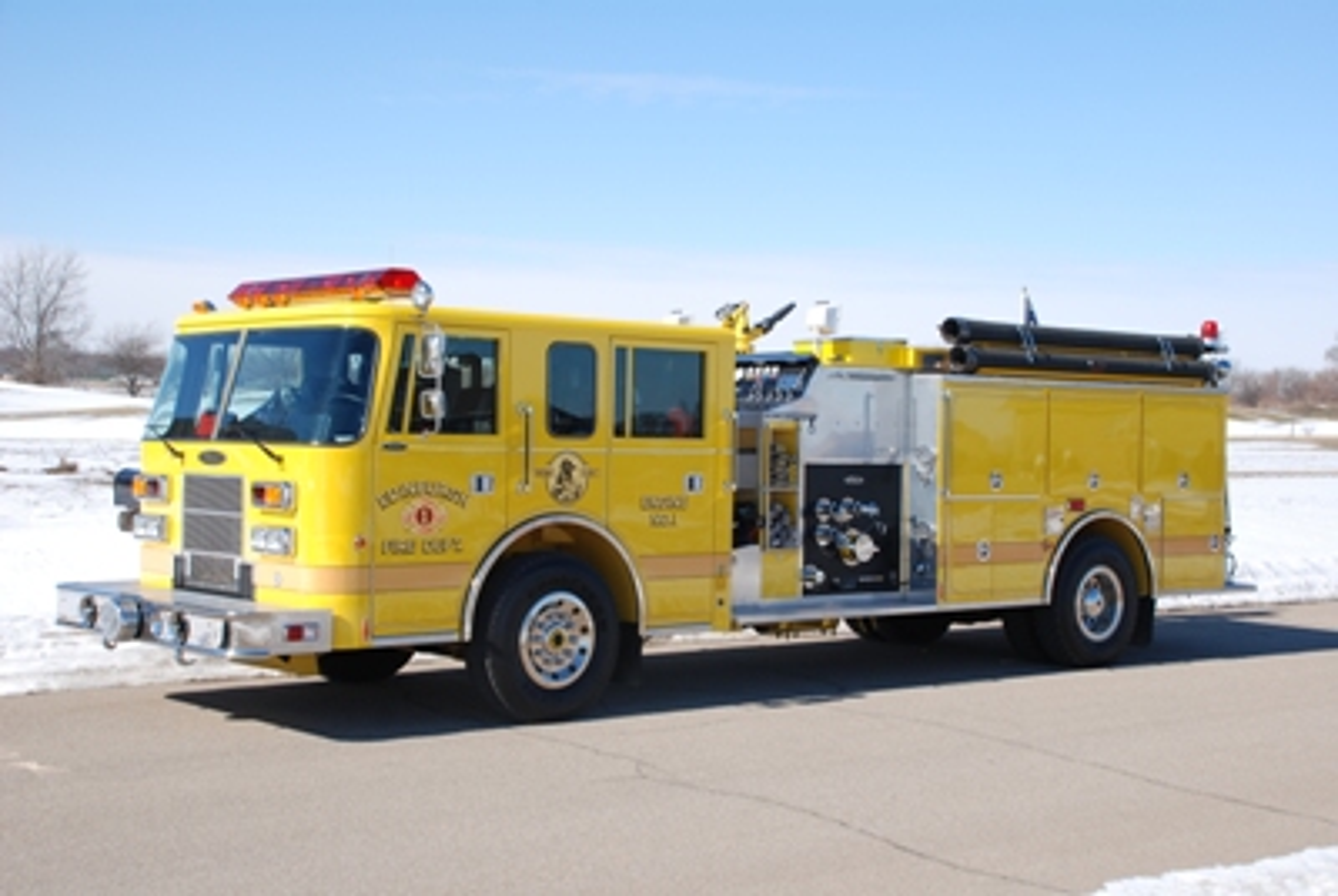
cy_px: 448
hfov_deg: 41.1
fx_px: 1787
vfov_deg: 28.2
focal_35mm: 48
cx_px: 669
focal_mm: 32
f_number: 8
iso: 100
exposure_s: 1/250
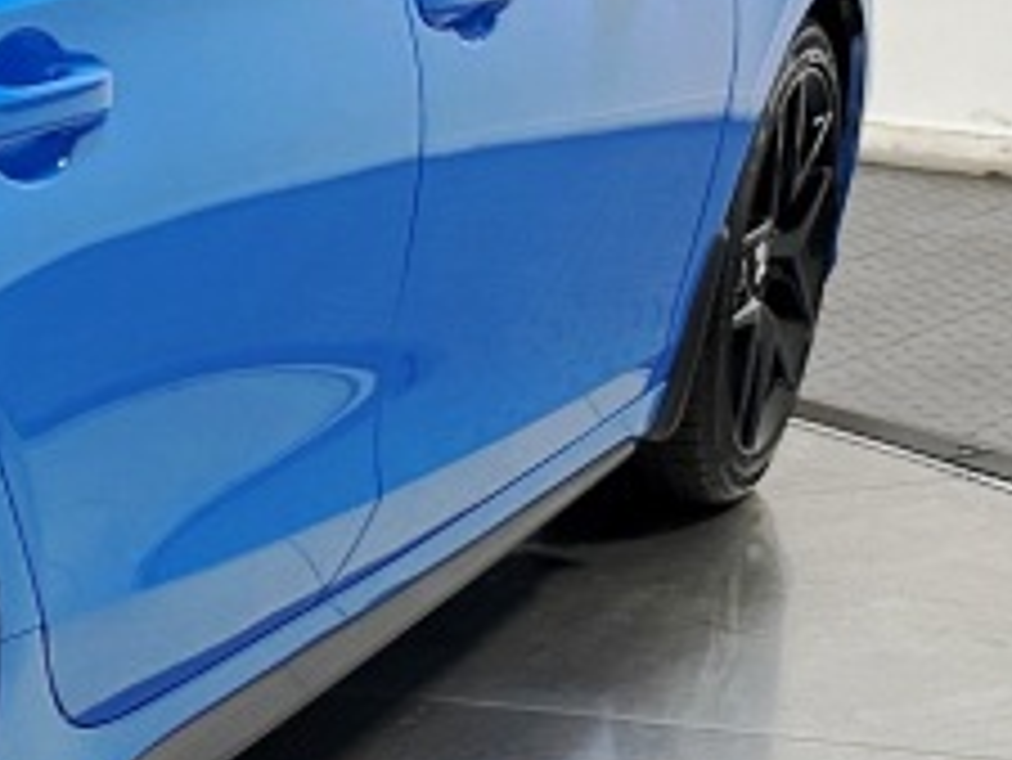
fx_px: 3188
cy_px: 468
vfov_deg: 13.6
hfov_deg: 15.3
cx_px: -877
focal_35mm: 109
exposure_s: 1/60
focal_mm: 6.86
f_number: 1.78
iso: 320
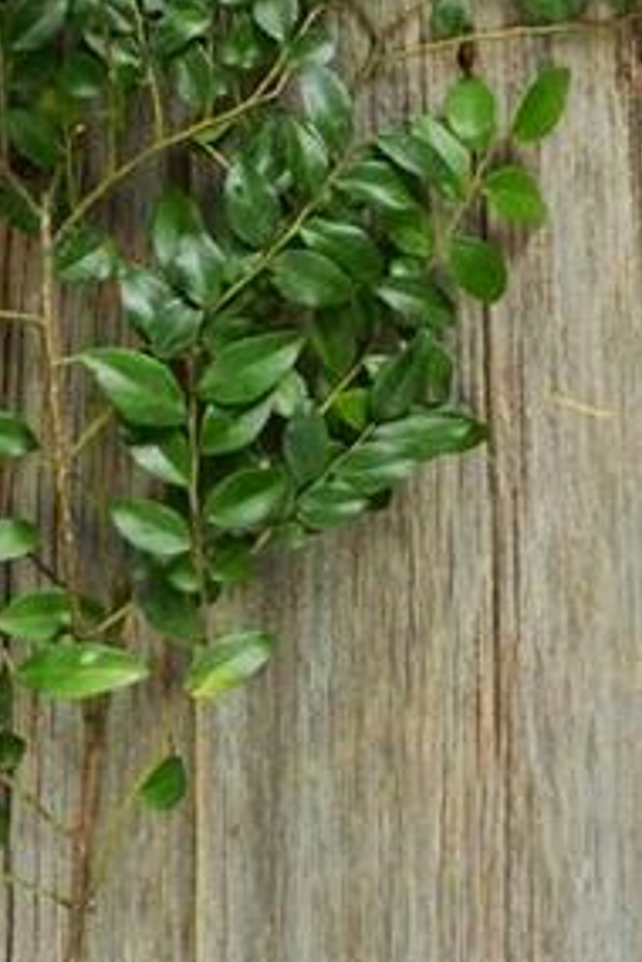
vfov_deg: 35.2
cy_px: 302
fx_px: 1498
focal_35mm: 56
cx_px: 250
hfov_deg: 24.1
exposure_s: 1/25
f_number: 3.4
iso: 400
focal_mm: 4
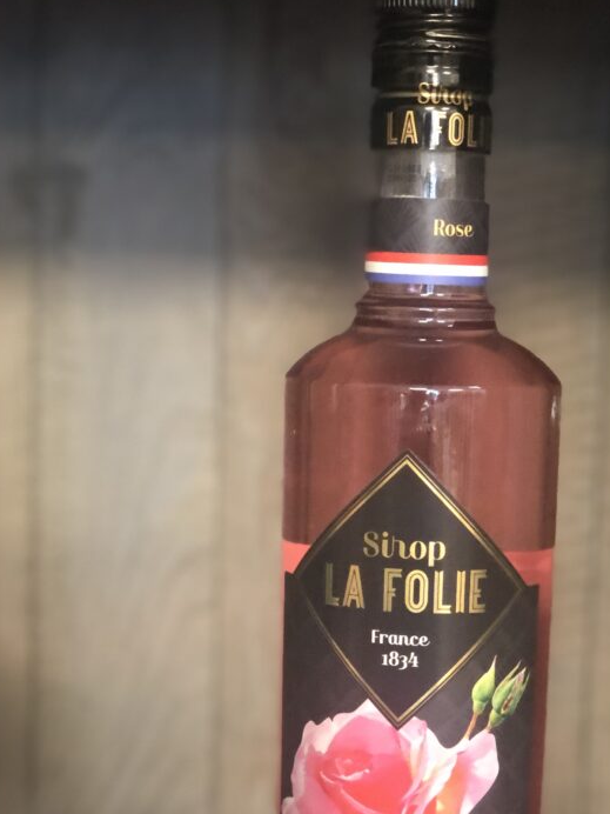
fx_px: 1809
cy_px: 569
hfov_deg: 19.1
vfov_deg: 25.2
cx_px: 420
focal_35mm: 77
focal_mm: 6
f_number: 2.4
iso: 200
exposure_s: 1/8
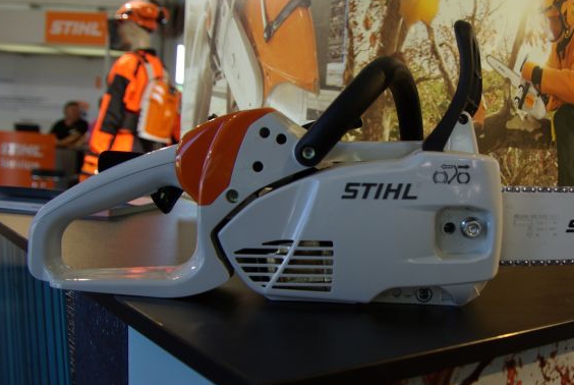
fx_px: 703
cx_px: 394
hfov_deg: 43.7
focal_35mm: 44
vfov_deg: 30.6
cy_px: 196
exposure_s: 1/30
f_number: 3.5
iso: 100
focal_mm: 20.63
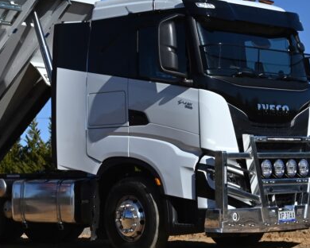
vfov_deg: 13.9
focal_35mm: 111
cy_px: 127
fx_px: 1018
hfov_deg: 17.1
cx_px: 33
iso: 400
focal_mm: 45
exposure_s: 1/1600
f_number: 9
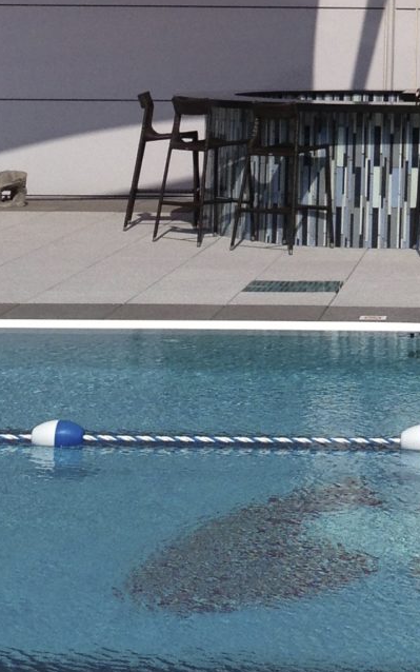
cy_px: -164
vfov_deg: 16.7
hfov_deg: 10.8
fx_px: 2178
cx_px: 483
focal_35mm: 119
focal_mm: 4.28
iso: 50
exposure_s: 1/3953
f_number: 2.4
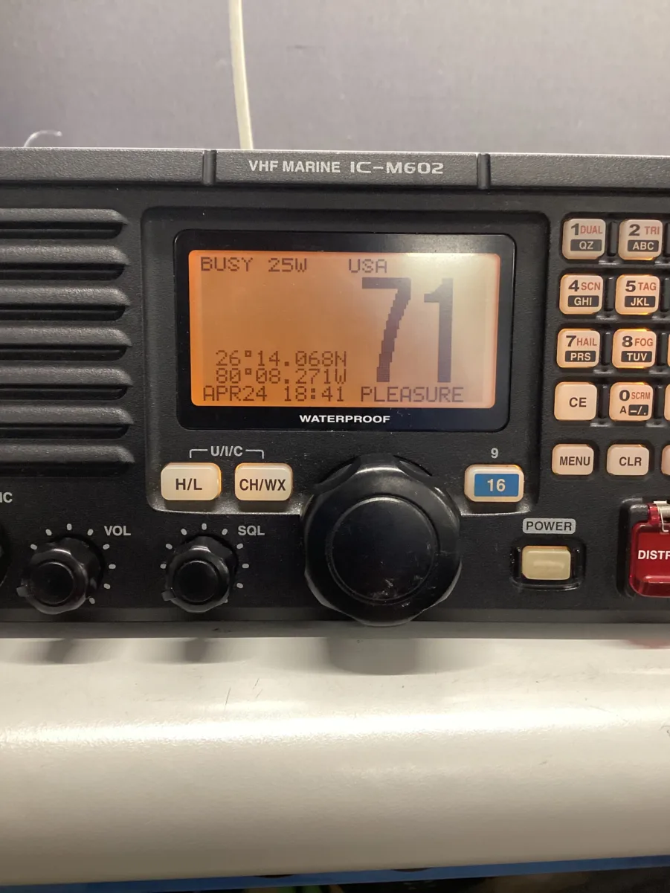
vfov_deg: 58.3
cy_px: 446
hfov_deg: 45.4
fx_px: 800
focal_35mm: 31
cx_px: 335
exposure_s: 1/60
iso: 200
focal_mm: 3.3
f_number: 2.4
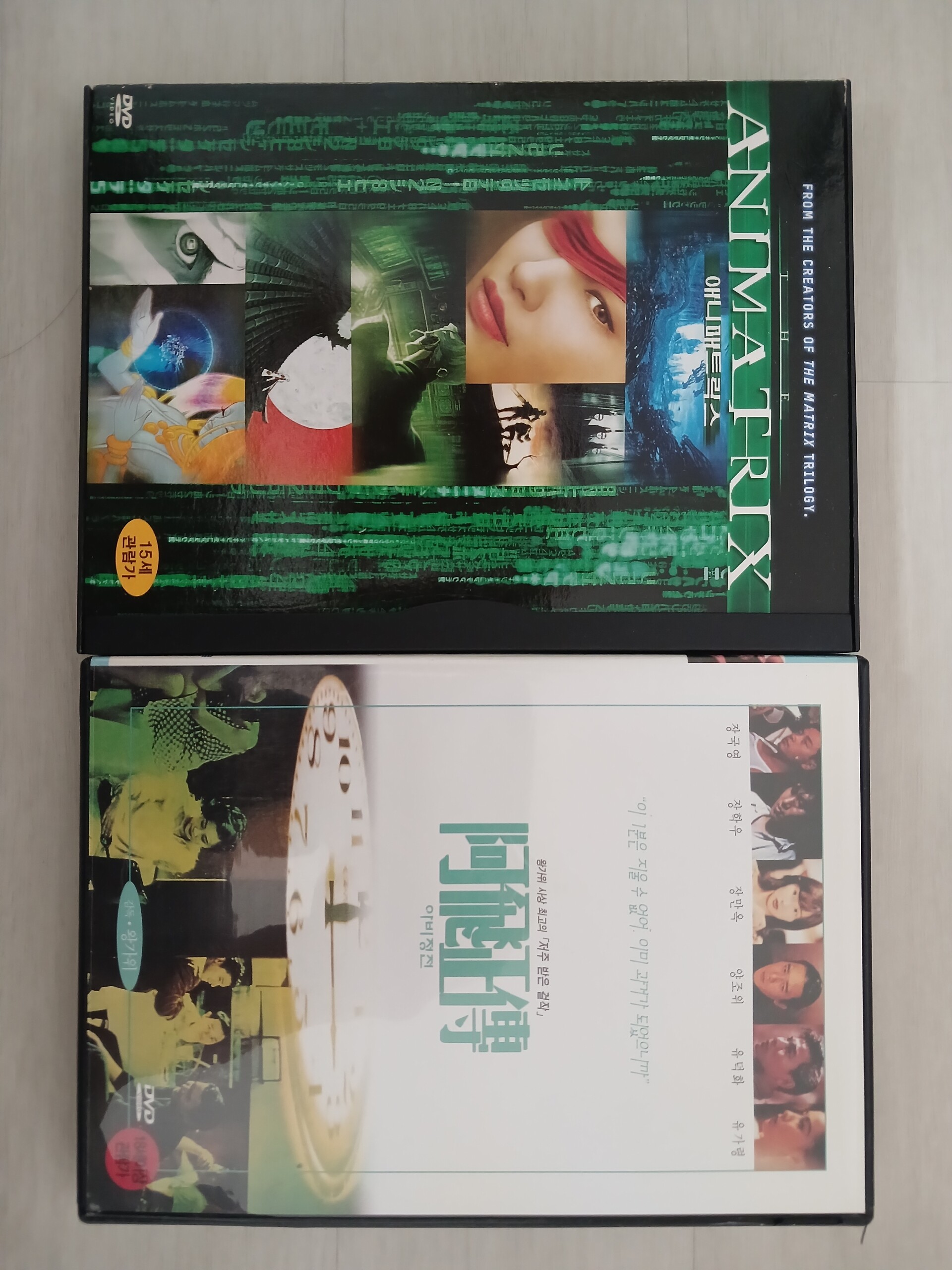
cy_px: 635
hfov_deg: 51.4
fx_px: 990
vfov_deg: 65.3
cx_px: 476
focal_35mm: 27
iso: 320
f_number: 1.8
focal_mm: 4
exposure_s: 1/25
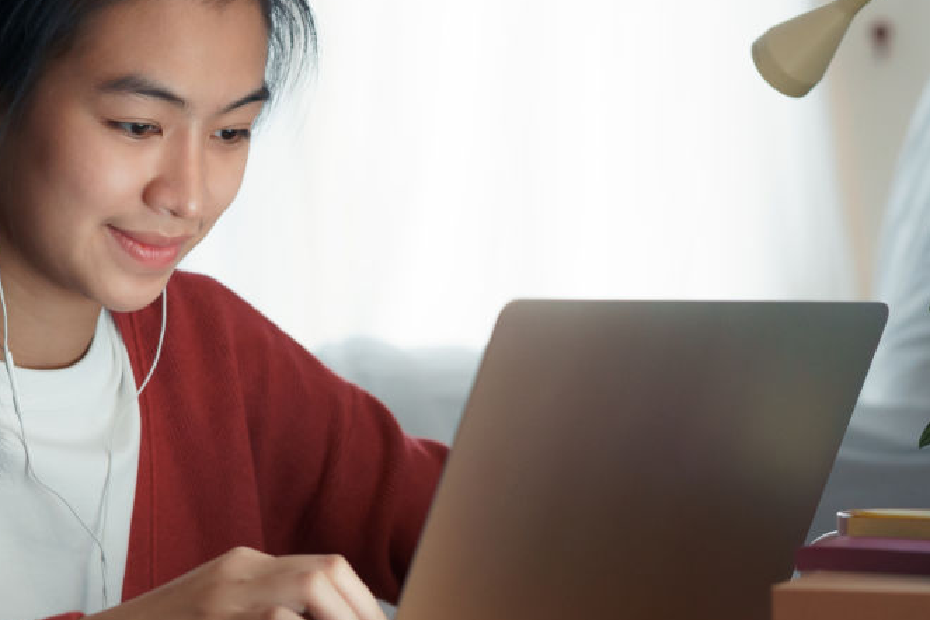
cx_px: 376
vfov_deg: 12.2
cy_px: 330
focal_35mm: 112
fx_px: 2893
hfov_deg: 18.2
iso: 1600
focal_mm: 55
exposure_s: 1/100
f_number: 3.2
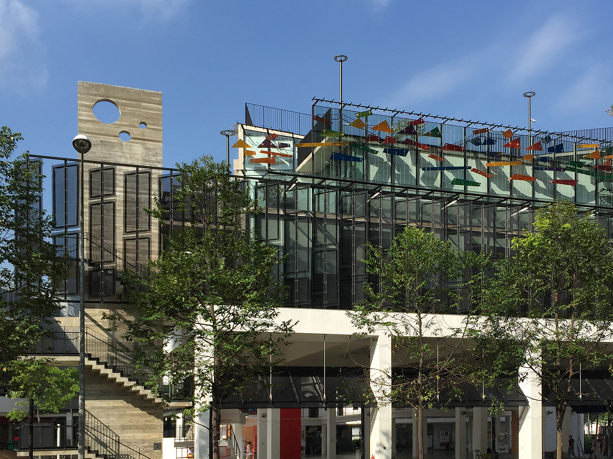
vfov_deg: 34.0
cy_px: 312
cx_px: 386
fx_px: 744
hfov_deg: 44.4
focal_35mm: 42
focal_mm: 4.15
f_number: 2.2
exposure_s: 1/1522
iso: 32
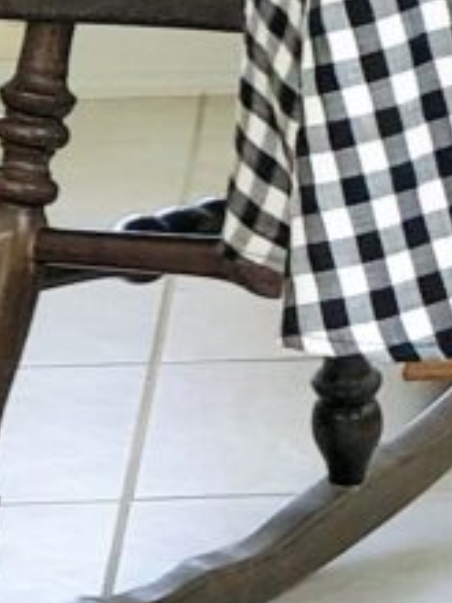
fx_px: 7034
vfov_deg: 4.8
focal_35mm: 404
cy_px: -525
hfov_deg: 3.6
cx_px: 1016
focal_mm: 6
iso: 16
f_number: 2.4
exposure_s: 1/60
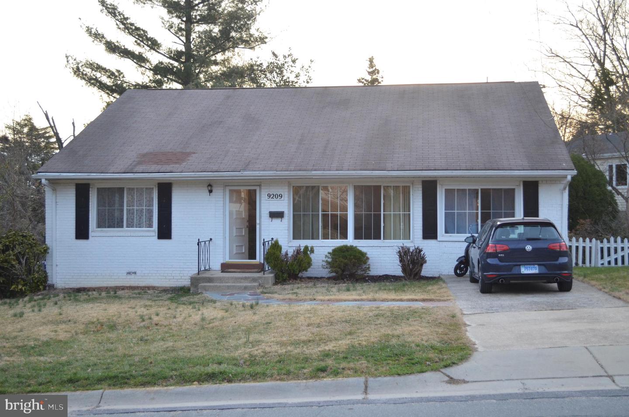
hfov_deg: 41.2
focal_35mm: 48
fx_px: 837
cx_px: 314
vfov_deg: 27.9
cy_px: 208
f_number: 4.8
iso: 800
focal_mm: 32
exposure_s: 1/350
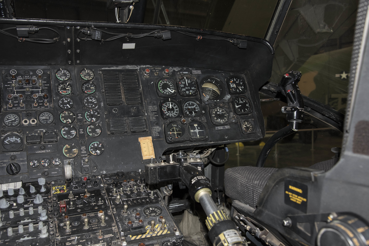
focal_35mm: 35
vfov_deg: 37.9
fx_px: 359
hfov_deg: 54.4
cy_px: 123
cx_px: 184
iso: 1600
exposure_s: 1/60
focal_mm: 35
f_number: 5.6
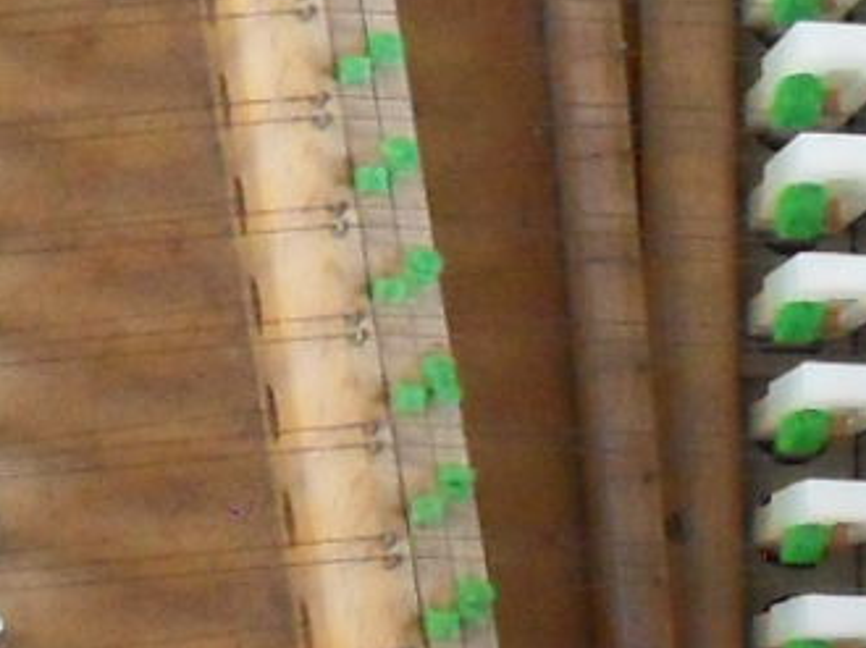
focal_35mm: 149
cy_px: -63
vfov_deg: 9.8
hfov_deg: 13.2
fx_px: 3725
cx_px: 207
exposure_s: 1/10
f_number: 3.3
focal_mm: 4.2
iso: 400
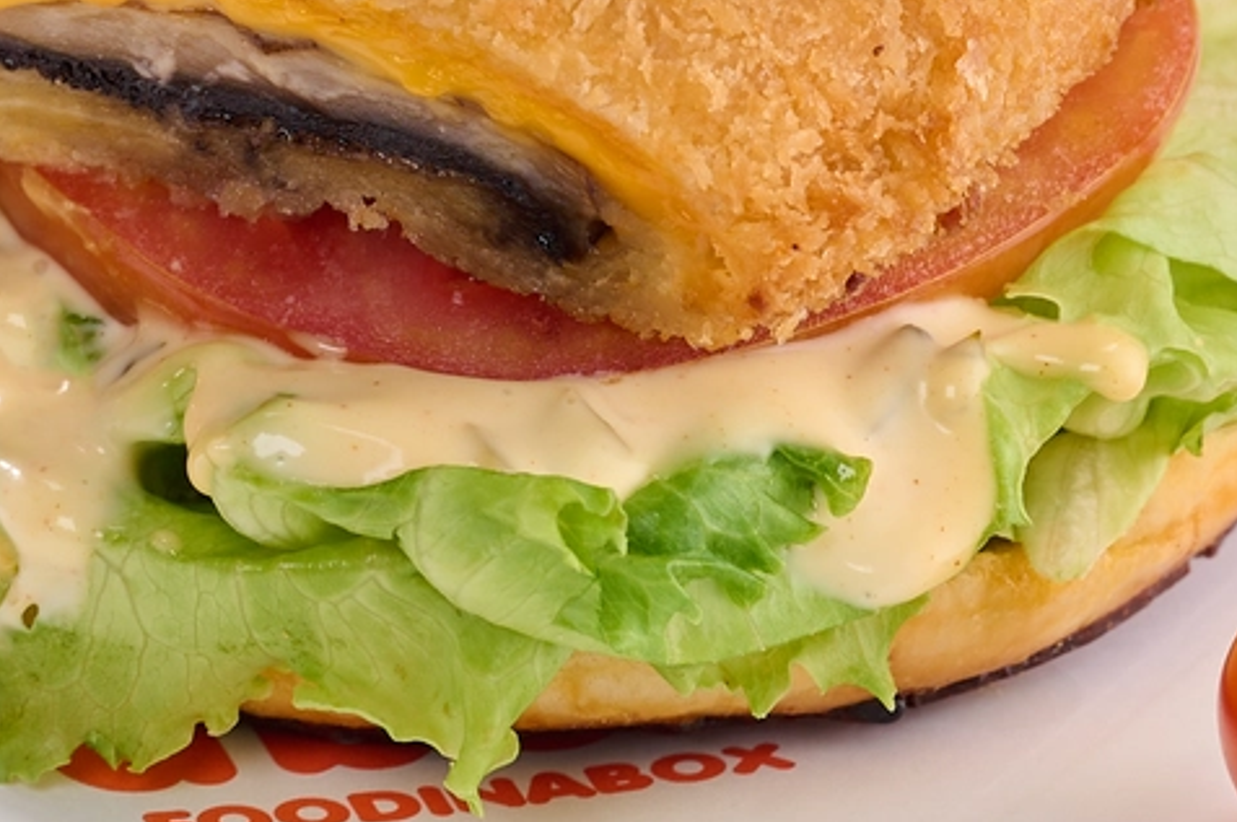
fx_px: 19359
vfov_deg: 2.4
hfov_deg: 3.6
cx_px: -1289
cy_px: -1337
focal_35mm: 564
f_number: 8
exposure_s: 1/125
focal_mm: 105
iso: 100
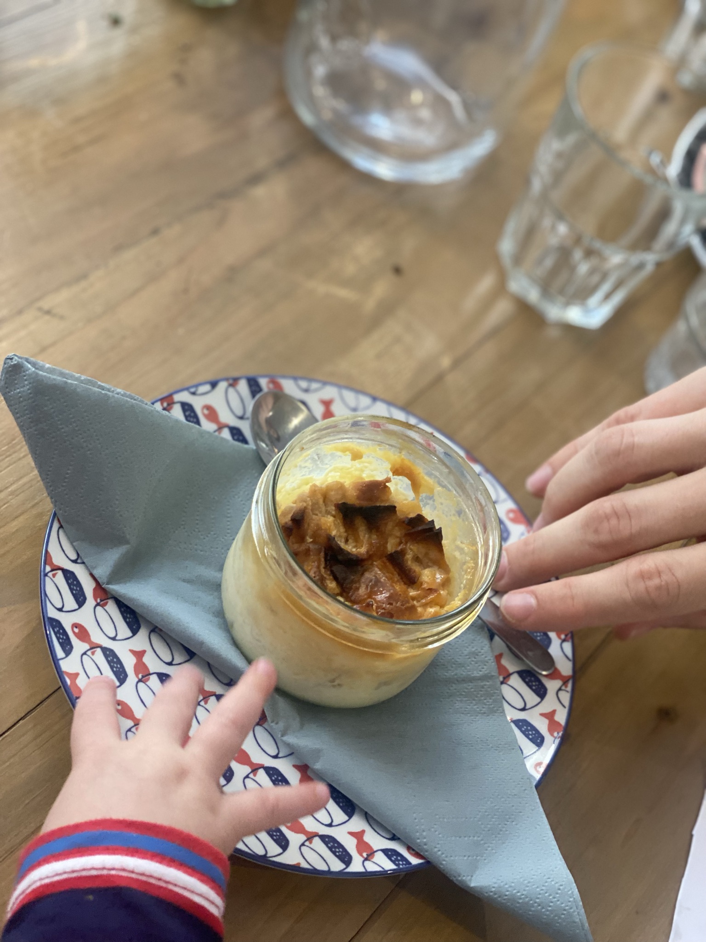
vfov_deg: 36.8
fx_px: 1414
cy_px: 471
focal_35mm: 52
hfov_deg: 28.0
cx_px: 353
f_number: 2
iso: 250
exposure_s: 1/100
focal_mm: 6
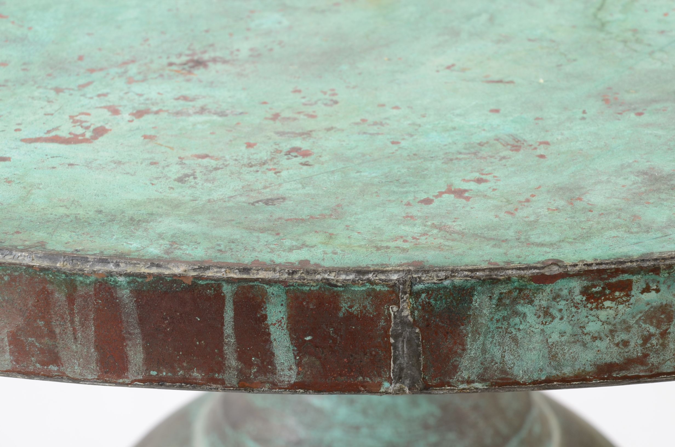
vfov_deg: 8.7
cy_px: 224
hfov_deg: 13.1
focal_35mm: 158
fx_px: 2947
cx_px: 338
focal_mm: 105
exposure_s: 1/125
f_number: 11
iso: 200
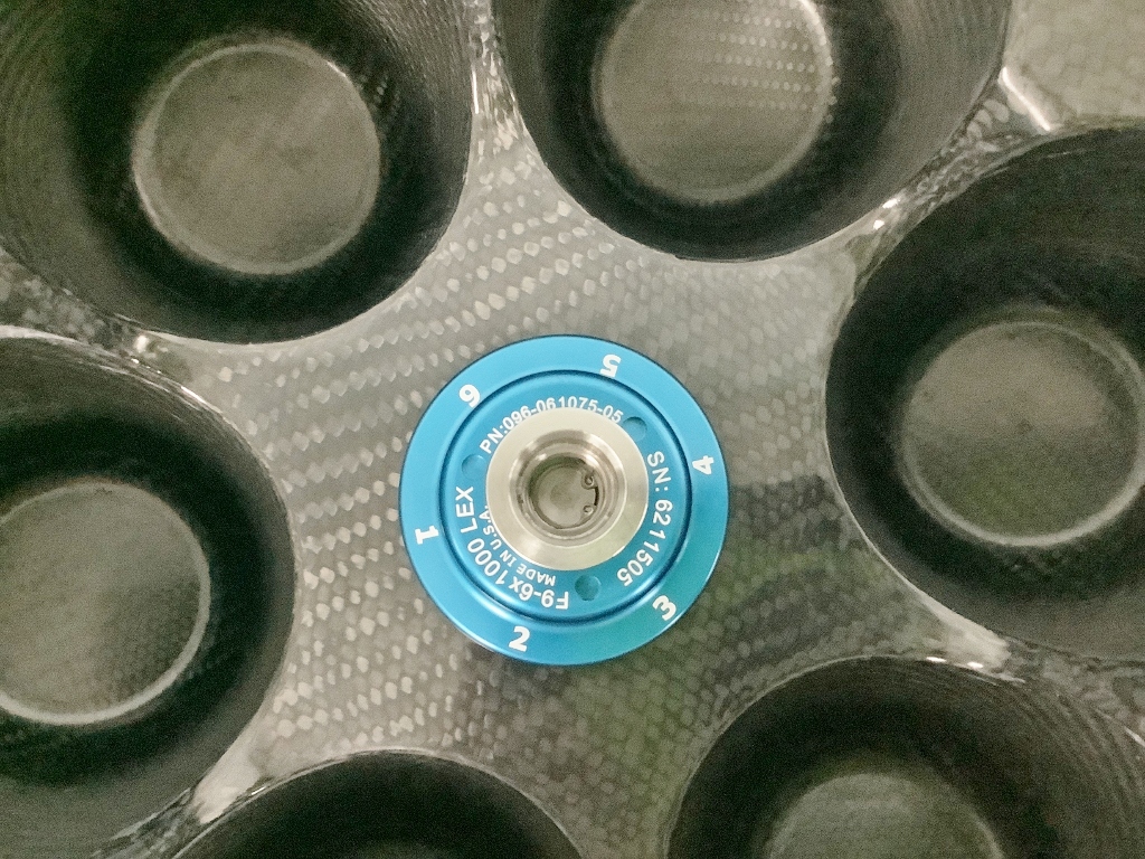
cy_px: 430
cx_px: 572
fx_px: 1025
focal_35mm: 31
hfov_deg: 58.4
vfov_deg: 45.4
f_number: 2.4
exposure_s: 1/30
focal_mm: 3.3
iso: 640
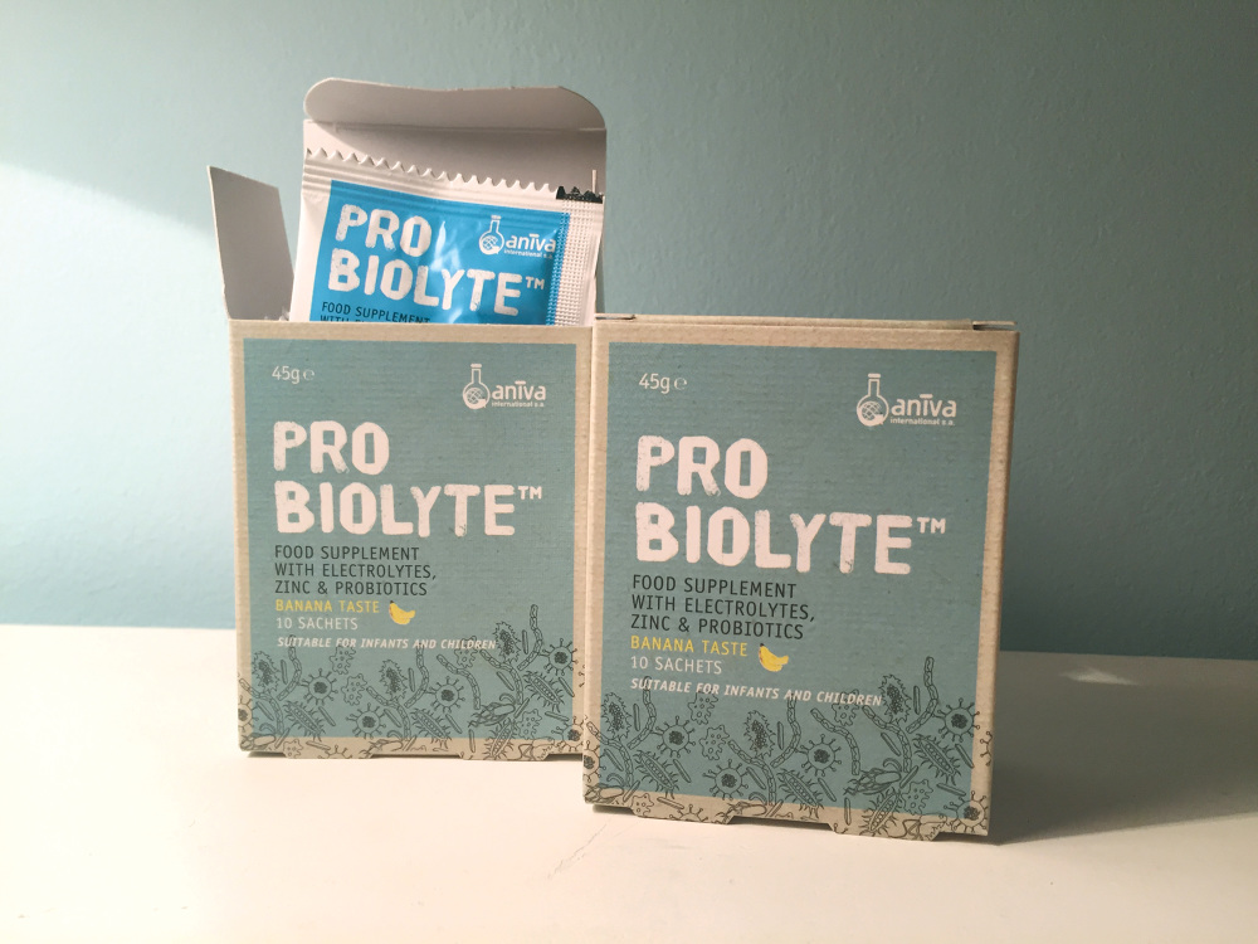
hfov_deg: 61.7
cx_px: 629
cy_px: 472
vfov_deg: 48.2
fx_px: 1054
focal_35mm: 29
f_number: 2.2
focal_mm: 4.15
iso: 40
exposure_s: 1/33
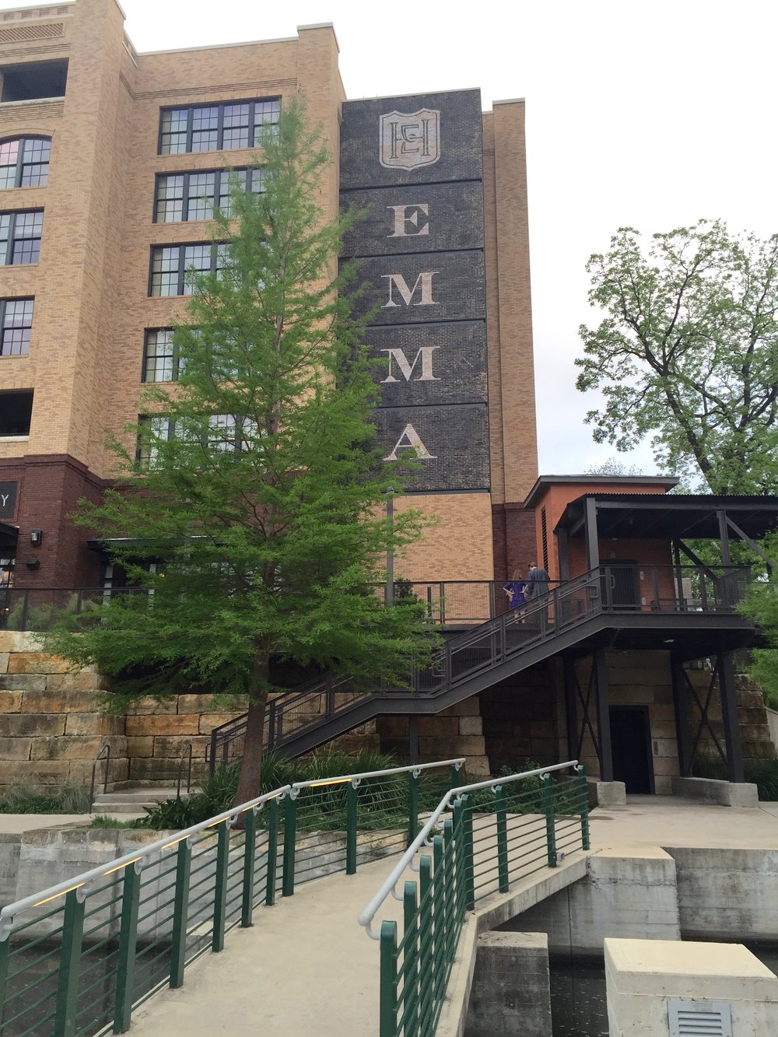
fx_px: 869
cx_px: 389
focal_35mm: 29
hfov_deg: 48.2
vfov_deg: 61.7
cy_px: 518
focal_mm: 4.15
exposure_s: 1/240
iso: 32
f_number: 2.2
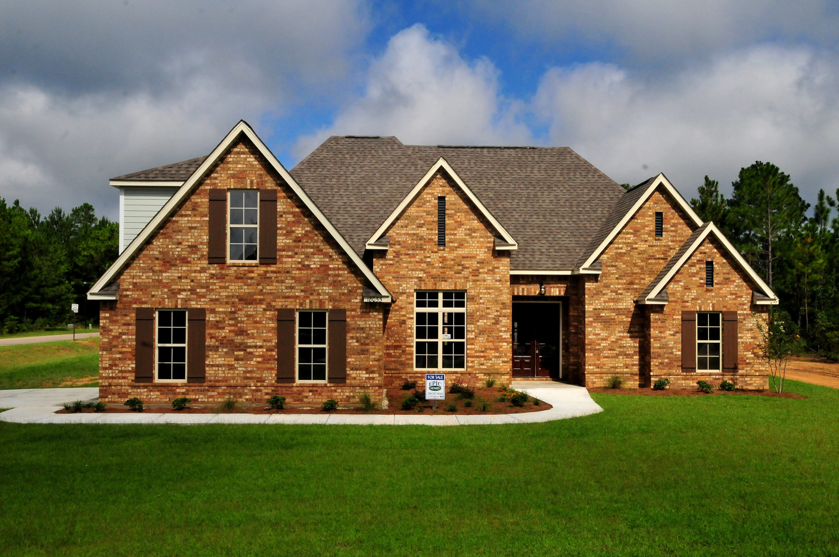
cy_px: 278
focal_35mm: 36
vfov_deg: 36.8
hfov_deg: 53.2
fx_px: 838
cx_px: 420
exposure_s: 1/1000
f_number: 16
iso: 1000
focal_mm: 24
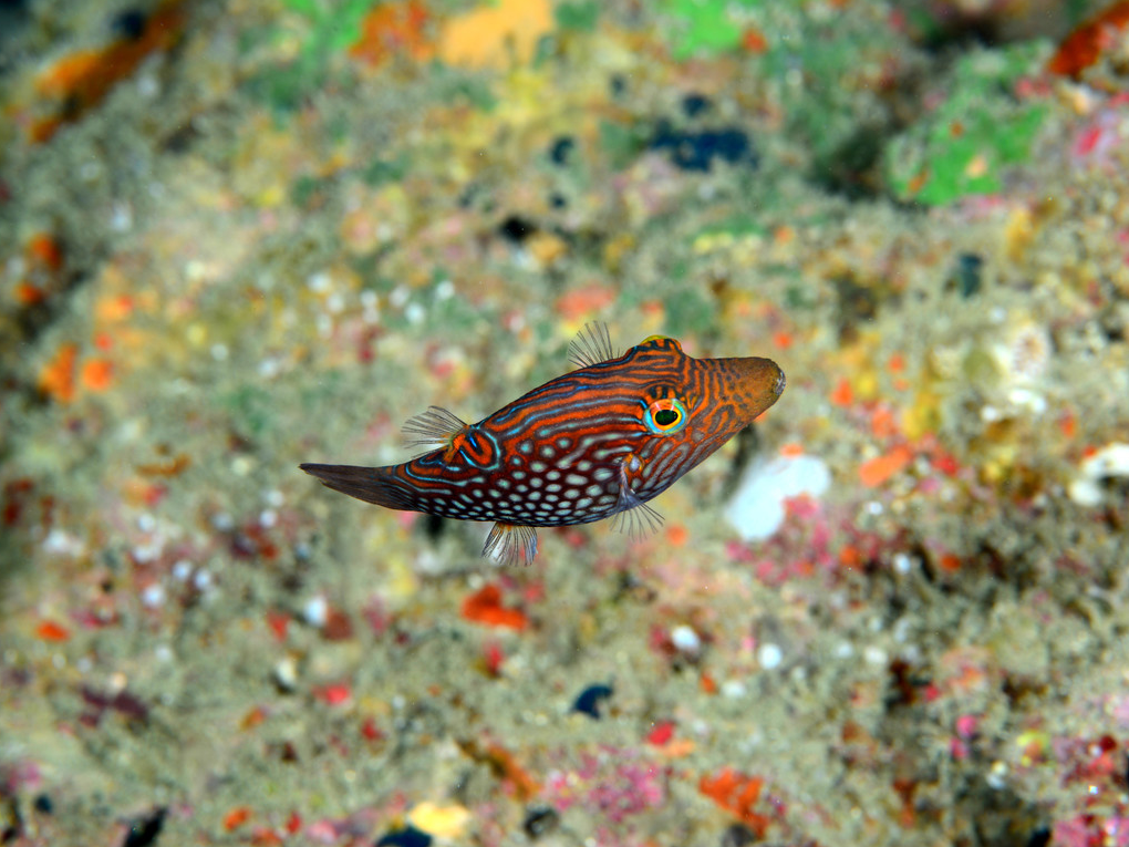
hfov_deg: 17.3
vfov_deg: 13.0
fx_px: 3718
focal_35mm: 114
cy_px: 423
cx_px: 585
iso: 100
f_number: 18
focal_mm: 105
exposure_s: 1/160
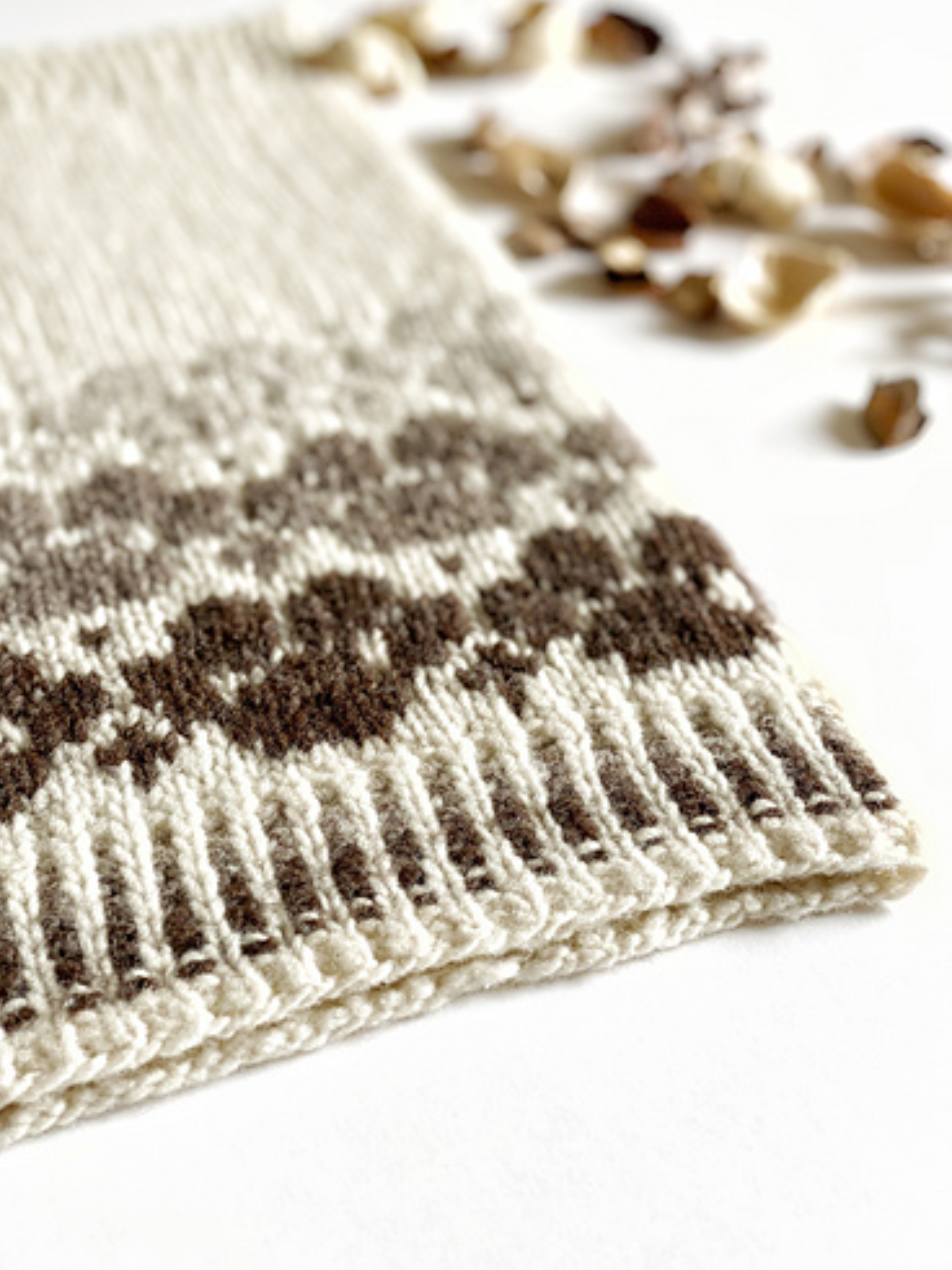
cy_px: 626
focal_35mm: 53
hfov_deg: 27.5
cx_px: 470
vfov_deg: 36.2
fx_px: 1944
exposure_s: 1/122
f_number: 2
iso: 80
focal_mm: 6
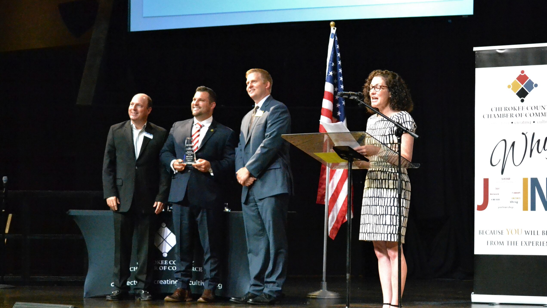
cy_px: 160
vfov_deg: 10.6
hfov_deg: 18.8
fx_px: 1653
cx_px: 275
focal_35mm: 114
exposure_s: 1/125
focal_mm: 72
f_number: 4.5
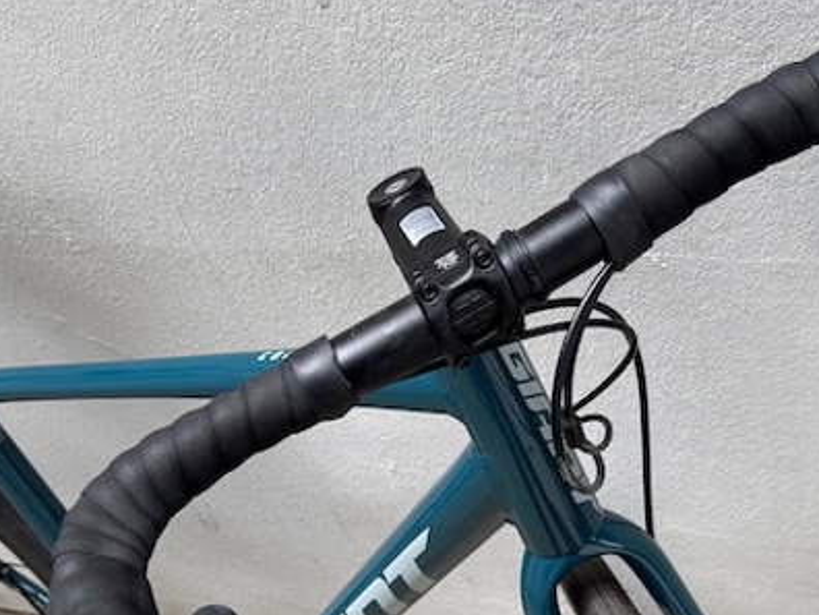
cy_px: 596
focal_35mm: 51
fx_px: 1207
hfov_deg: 37.5
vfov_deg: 27.2
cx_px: 391
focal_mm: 6.76
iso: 200
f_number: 1.78
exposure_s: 1/121
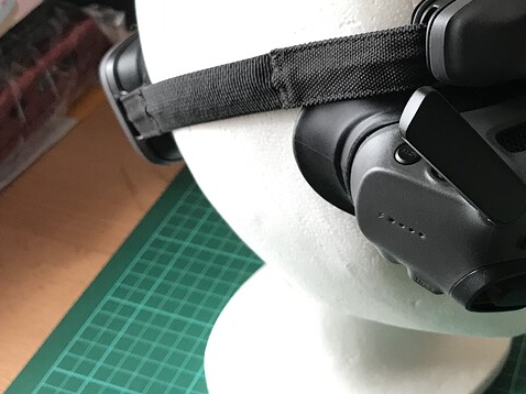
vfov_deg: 24.2
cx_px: 412
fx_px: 911
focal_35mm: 60
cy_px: 102
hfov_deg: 31.5
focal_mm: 3.99
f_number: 1.8
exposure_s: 1/33
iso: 40
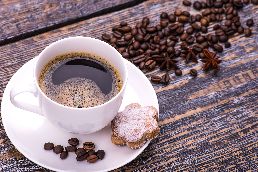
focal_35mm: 105
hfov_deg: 19.5
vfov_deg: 13.0
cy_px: 86
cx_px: 129
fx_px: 752
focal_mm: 105
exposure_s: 1/125
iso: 100
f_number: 11
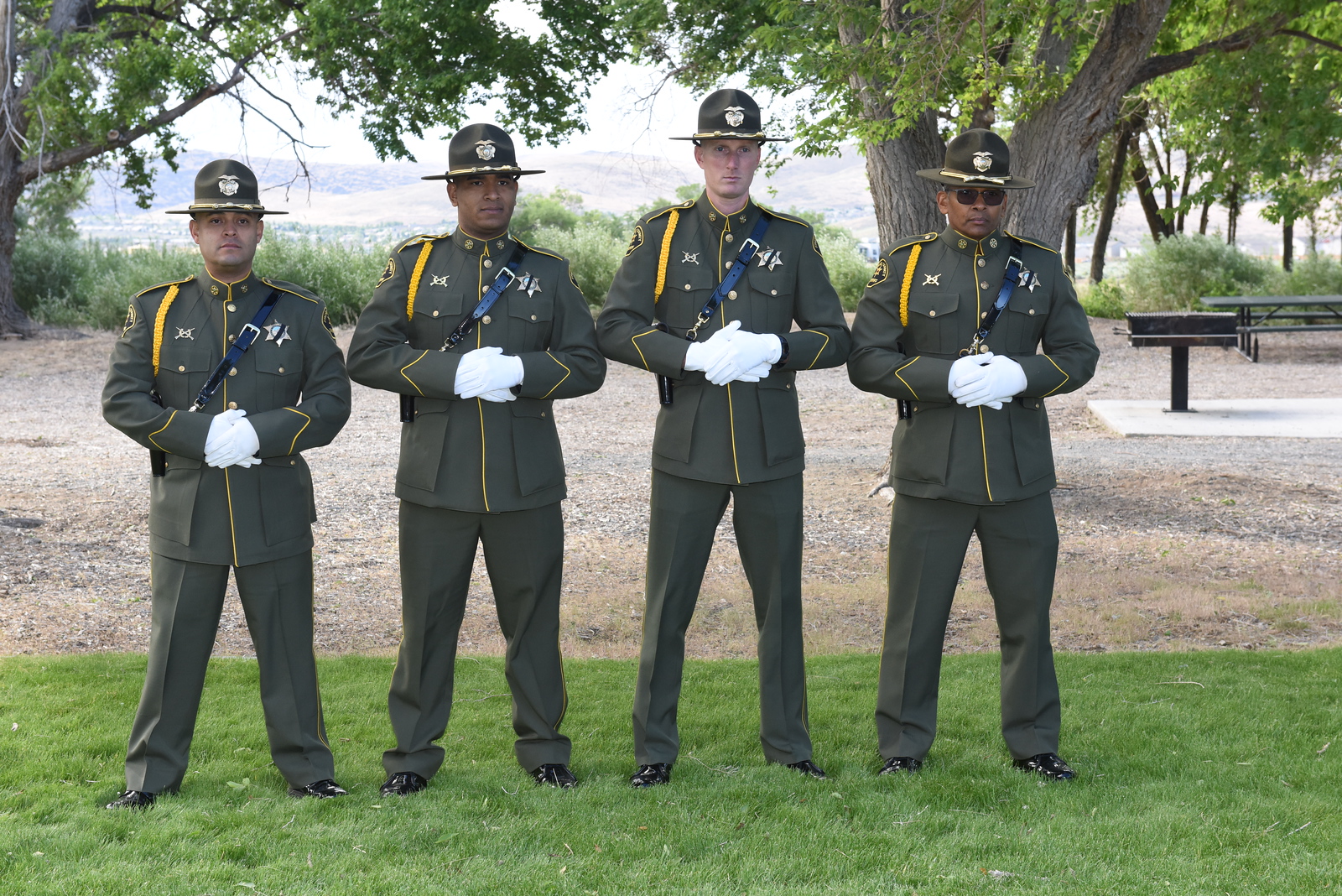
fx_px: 2312
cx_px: 671
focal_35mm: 62
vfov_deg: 21.9
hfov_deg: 32.4
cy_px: 448
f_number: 9
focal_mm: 62
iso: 1250
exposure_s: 1/250
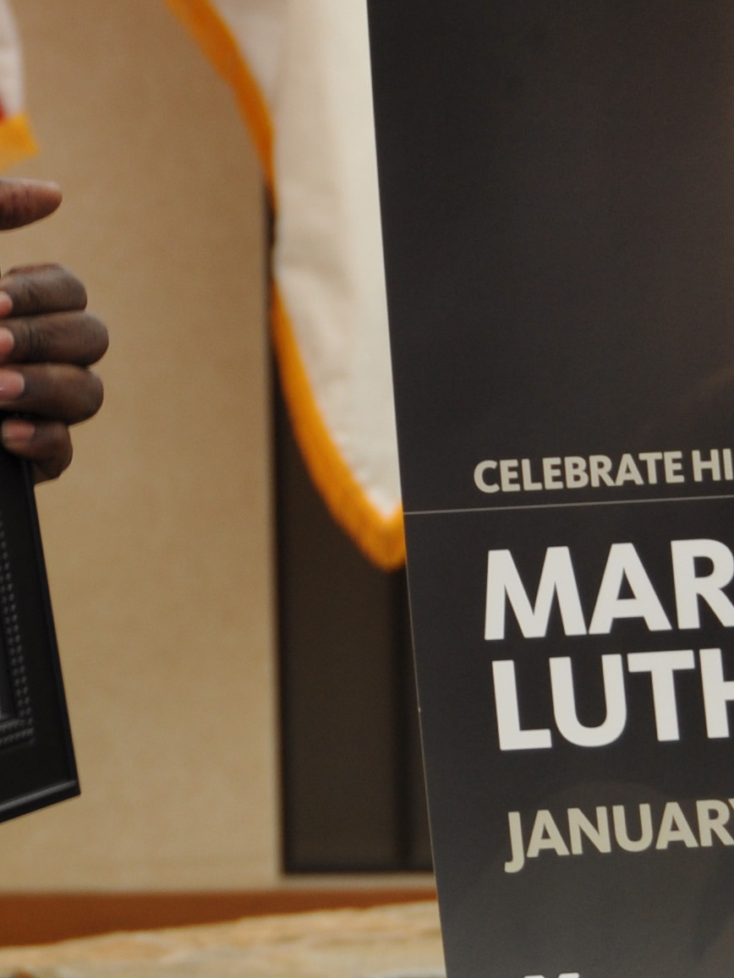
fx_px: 8452
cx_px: -29
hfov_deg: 5.0
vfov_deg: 6.6
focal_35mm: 299
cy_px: 185
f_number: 4.8
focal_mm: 56
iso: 200
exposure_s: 1/80
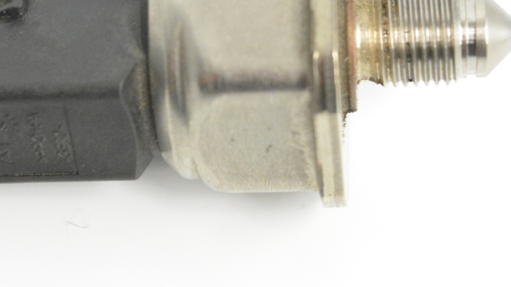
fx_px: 2208
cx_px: 194
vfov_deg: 7.4
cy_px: 31
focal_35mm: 163
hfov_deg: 13.2
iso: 6400
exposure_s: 1/320
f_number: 9
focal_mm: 55
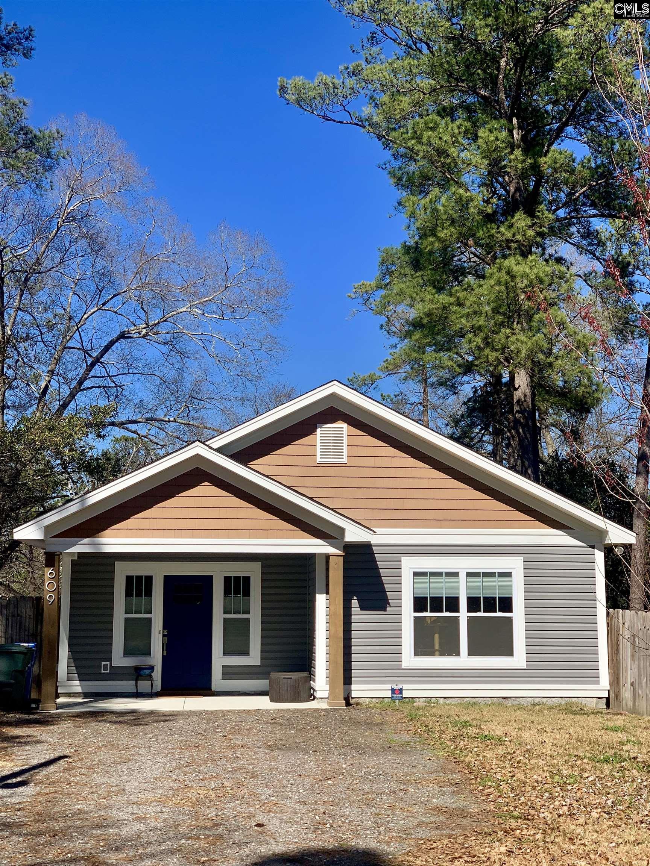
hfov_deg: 28.0
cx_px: 325
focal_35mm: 52
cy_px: 433
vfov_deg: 36.8
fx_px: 1302
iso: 16
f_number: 2.4
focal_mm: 6
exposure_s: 1/1453
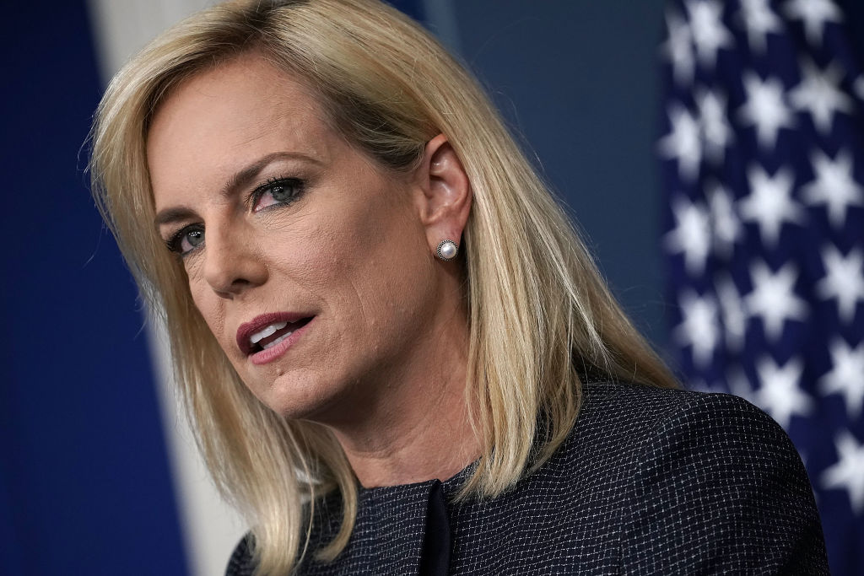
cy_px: 288
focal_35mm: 291
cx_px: 432
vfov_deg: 4.7
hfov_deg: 7.1
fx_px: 6985
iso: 3200
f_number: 5.6
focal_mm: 291
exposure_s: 1/640
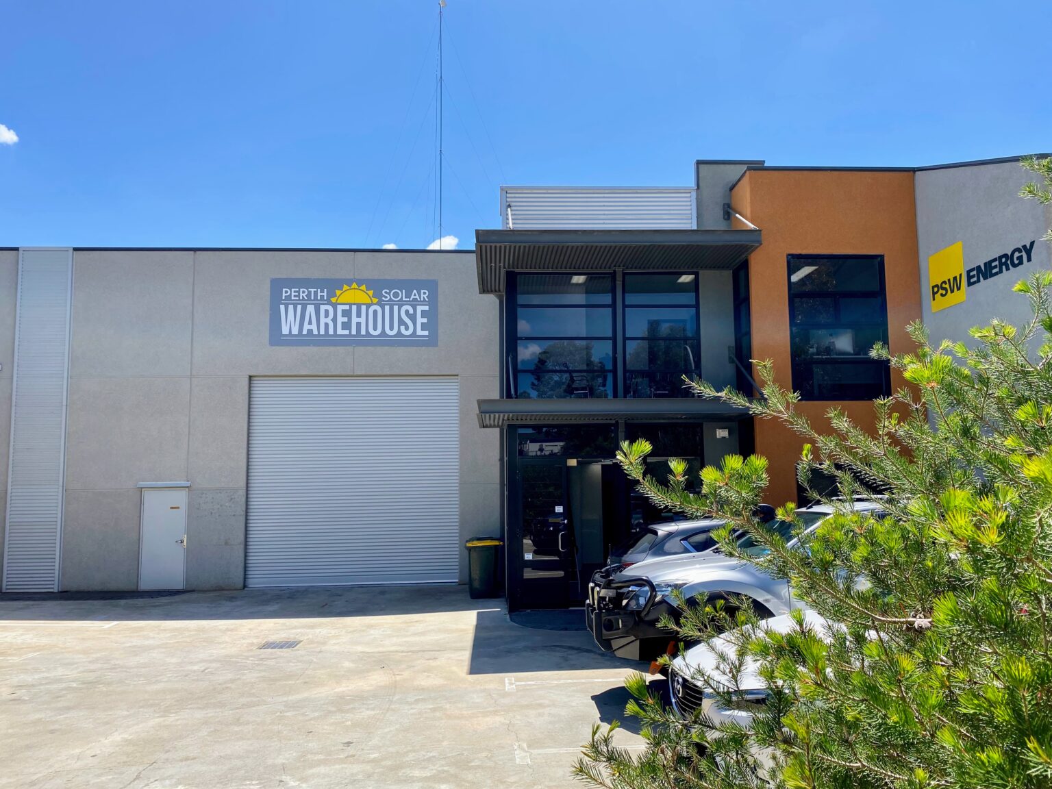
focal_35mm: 26
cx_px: 526
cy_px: 394
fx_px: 790
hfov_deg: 67.3
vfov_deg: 53.1
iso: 32
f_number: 1.8
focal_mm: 4.25
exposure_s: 1/2222
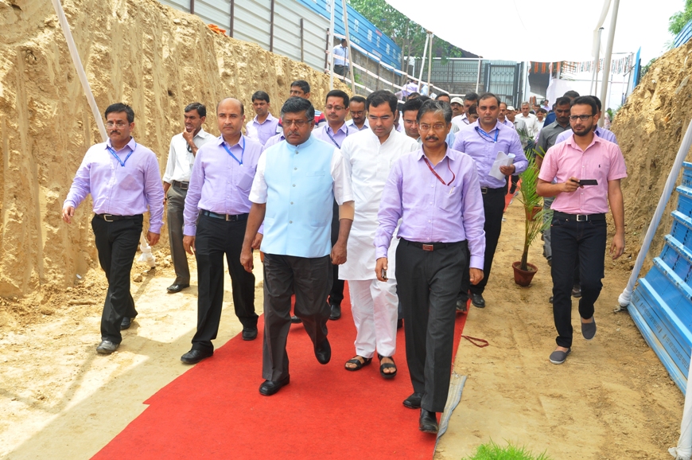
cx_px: 346
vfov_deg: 31.8
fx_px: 806
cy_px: 230
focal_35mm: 42
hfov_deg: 46.4
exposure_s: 1/125
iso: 400
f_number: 10
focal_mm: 28
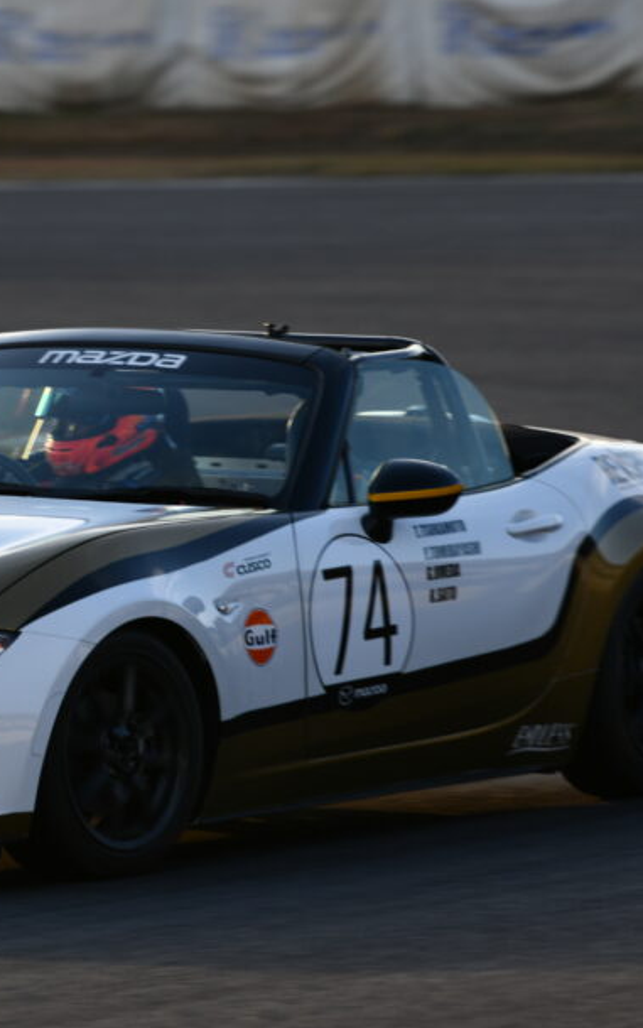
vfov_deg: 4.4
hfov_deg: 2.7
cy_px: 462
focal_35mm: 480
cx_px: -106
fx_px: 13449
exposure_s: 1/250
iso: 100
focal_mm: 280
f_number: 6.3
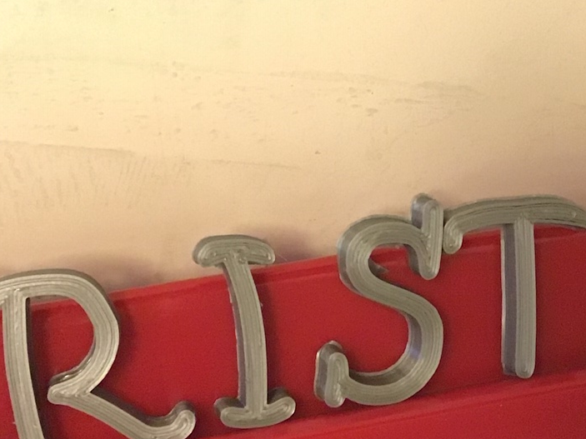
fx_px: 1219
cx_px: 389
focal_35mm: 72
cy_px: 295
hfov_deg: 26.9
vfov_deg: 20.4
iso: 640
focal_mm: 3.3
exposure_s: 1/17
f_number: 2.4
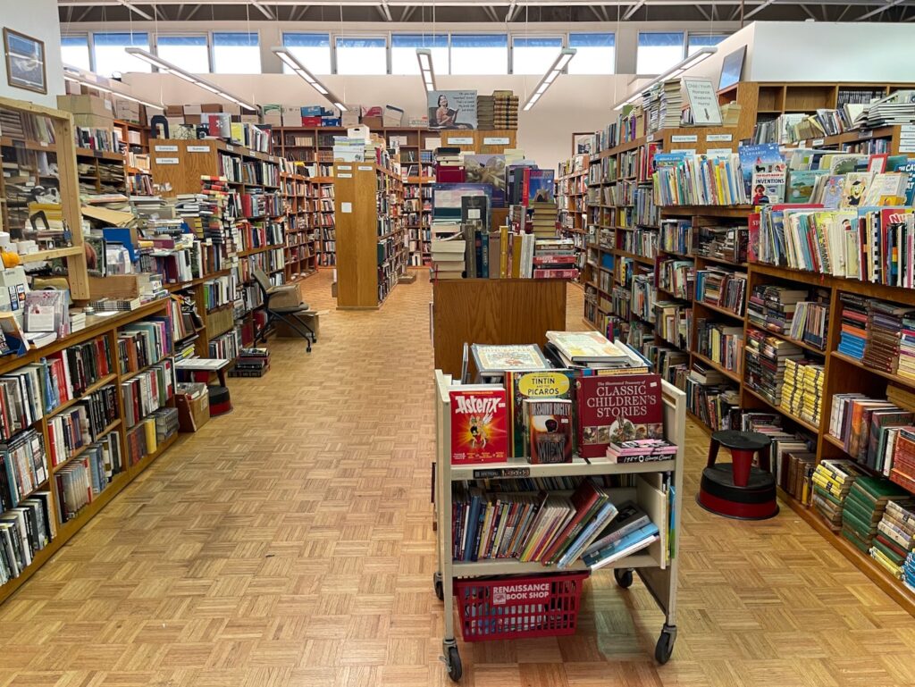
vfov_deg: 53.1
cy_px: 344
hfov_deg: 67.3
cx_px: 458
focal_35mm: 26
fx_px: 688
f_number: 1.6
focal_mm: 5.1
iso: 125
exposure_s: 1/60
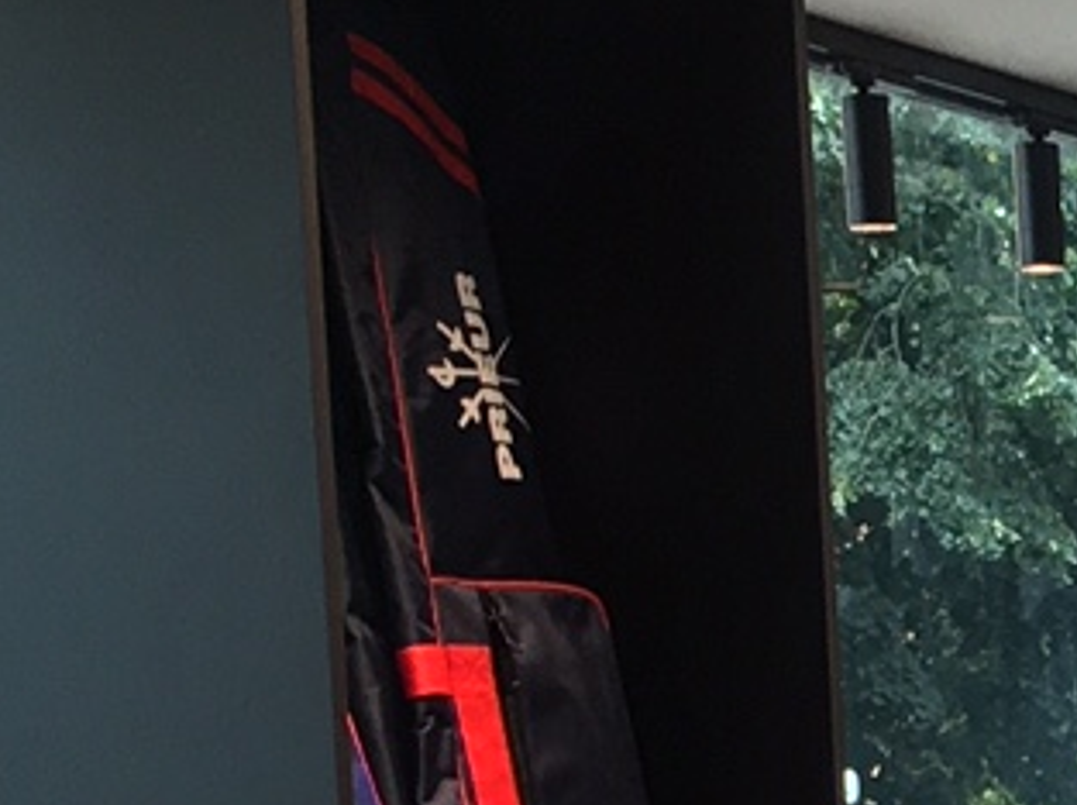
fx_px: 5811
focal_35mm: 187
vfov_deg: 7.7
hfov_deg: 10.0
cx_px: 1920
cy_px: 1479
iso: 32
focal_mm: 4.15
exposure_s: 1/50
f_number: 2.2
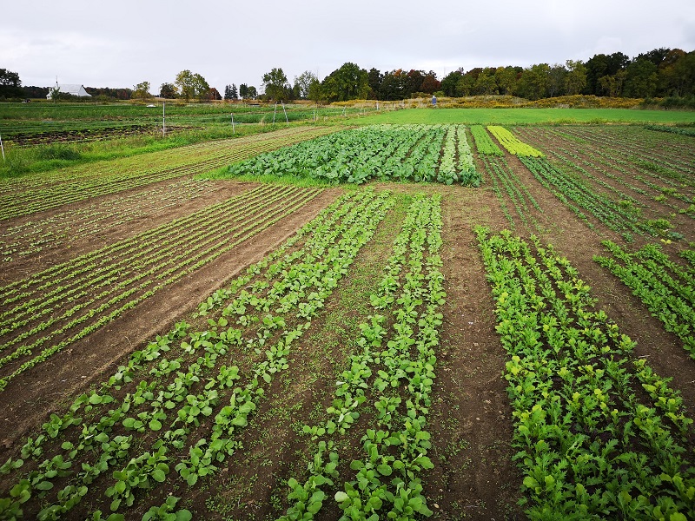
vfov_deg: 51.4
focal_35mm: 27
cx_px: 348
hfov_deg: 65.3
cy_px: 260
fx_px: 542
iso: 50
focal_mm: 5.58
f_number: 1.8
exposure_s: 1/514
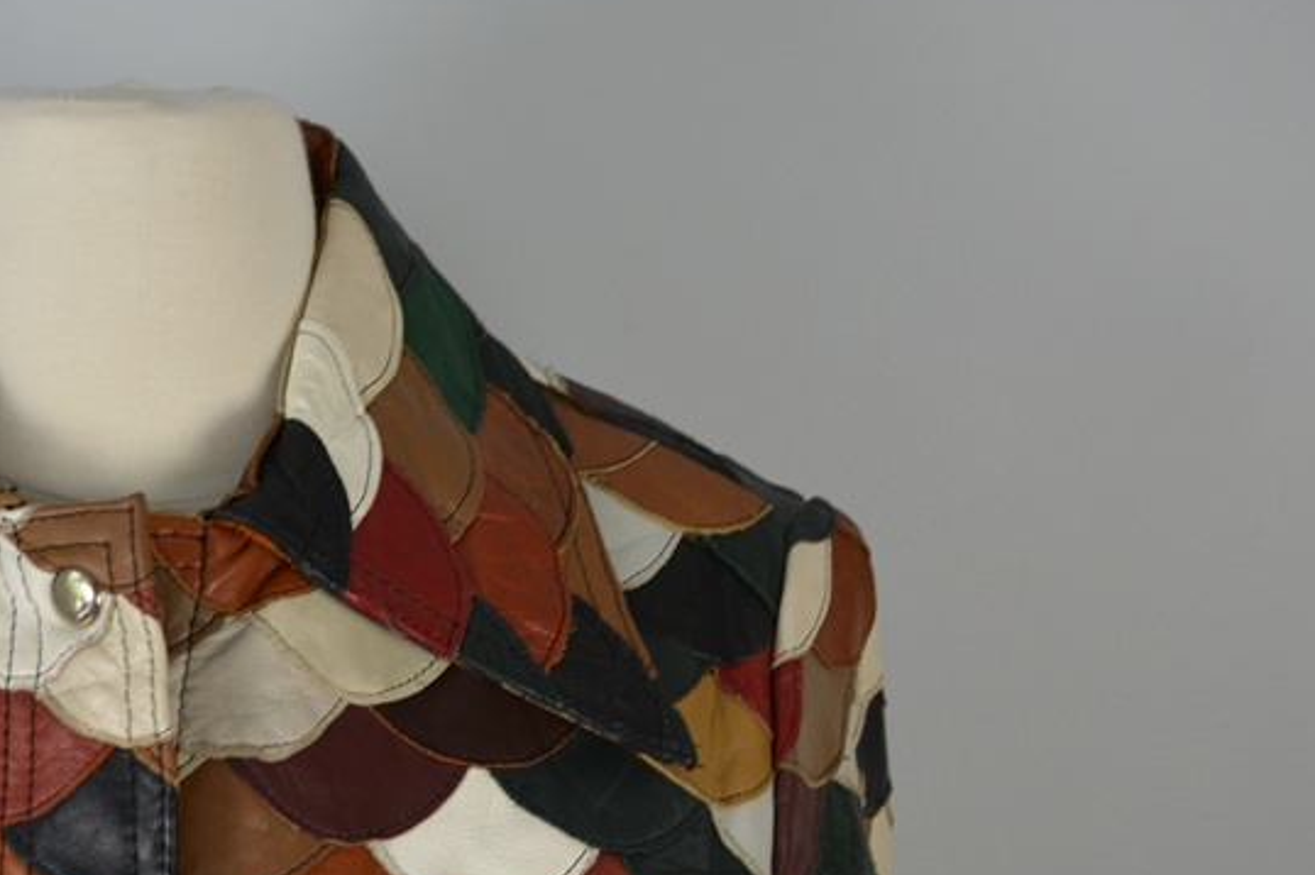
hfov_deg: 27.2
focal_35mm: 73
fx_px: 2659
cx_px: 237
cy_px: 582
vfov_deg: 18.6
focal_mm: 29
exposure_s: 1/100
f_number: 5
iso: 400
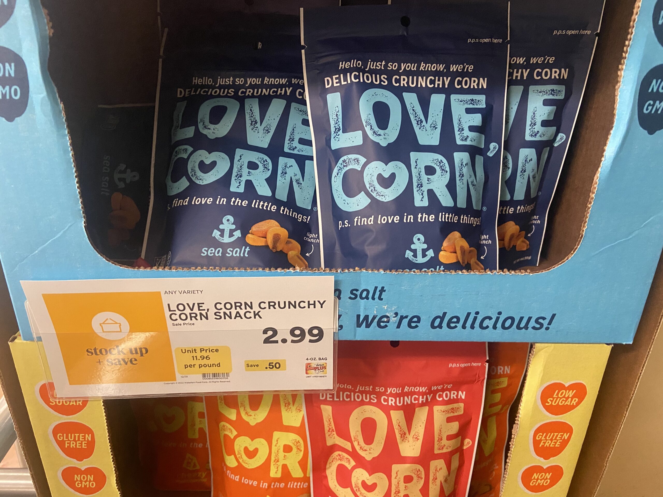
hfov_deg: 67.3
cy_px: 248
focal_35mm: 26
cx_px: 332
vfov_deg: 53.1
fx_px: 498
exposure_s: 1/40
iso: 500
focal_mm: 4.25
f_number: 1.8
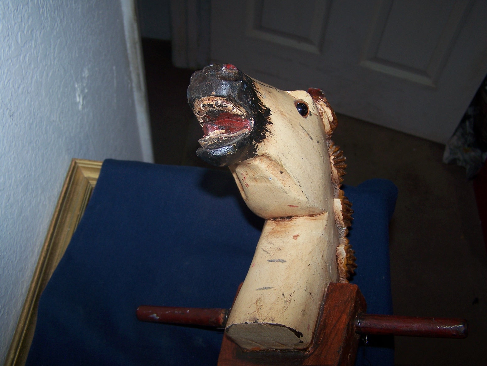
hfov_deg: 49.0
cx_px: 244
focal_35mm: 38
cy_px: 183
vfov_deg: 37.7
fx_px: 535
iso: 80
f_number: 2.8
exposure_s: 1/60
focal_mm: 6.3
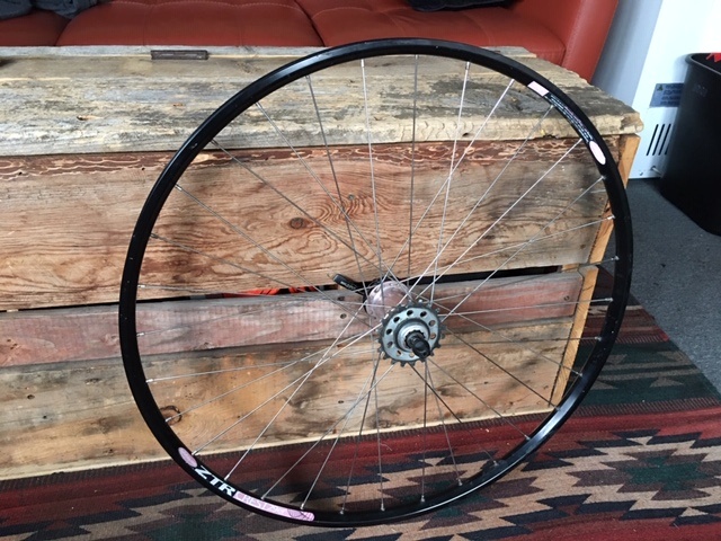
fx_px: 604
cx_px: 360
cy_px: 270
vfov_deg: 48.2
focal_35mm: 29
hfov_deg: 61.7
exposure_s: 1/15
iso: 80
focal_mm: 4.15
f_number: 2.2
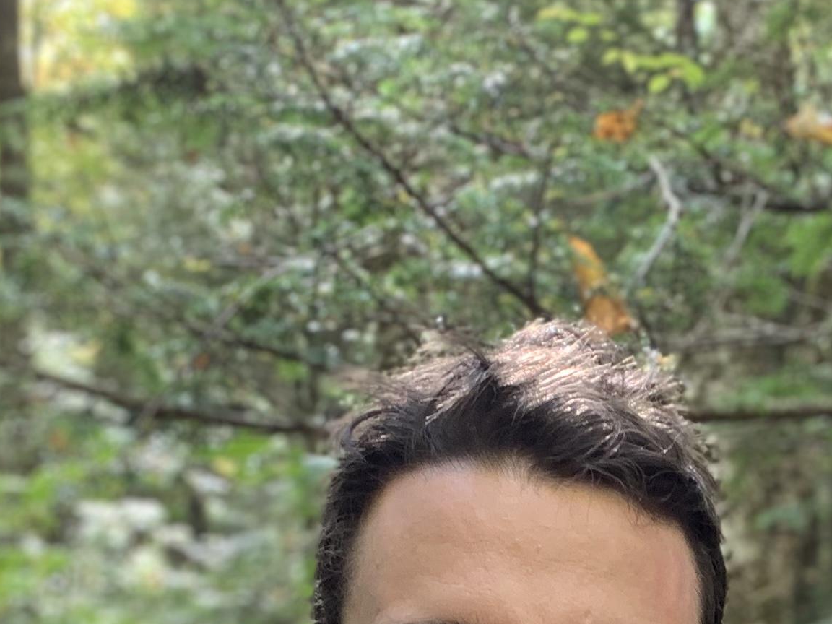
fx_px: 2187
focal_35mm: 91
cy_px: 1052
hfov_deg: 21.0
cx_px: 776
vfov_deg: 14.6
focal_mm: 4.25
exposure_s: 1/60
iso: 100
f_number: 1.8
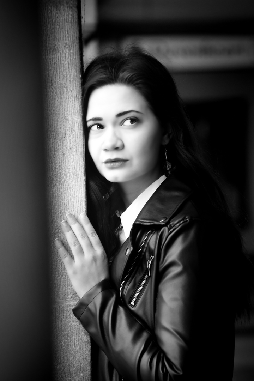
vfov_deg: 10.3
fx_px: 2117
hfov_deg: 6.9
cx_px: 127
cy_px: 190
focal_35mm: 200
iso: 1250
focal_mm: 200
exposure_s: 1/200
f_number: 5.6
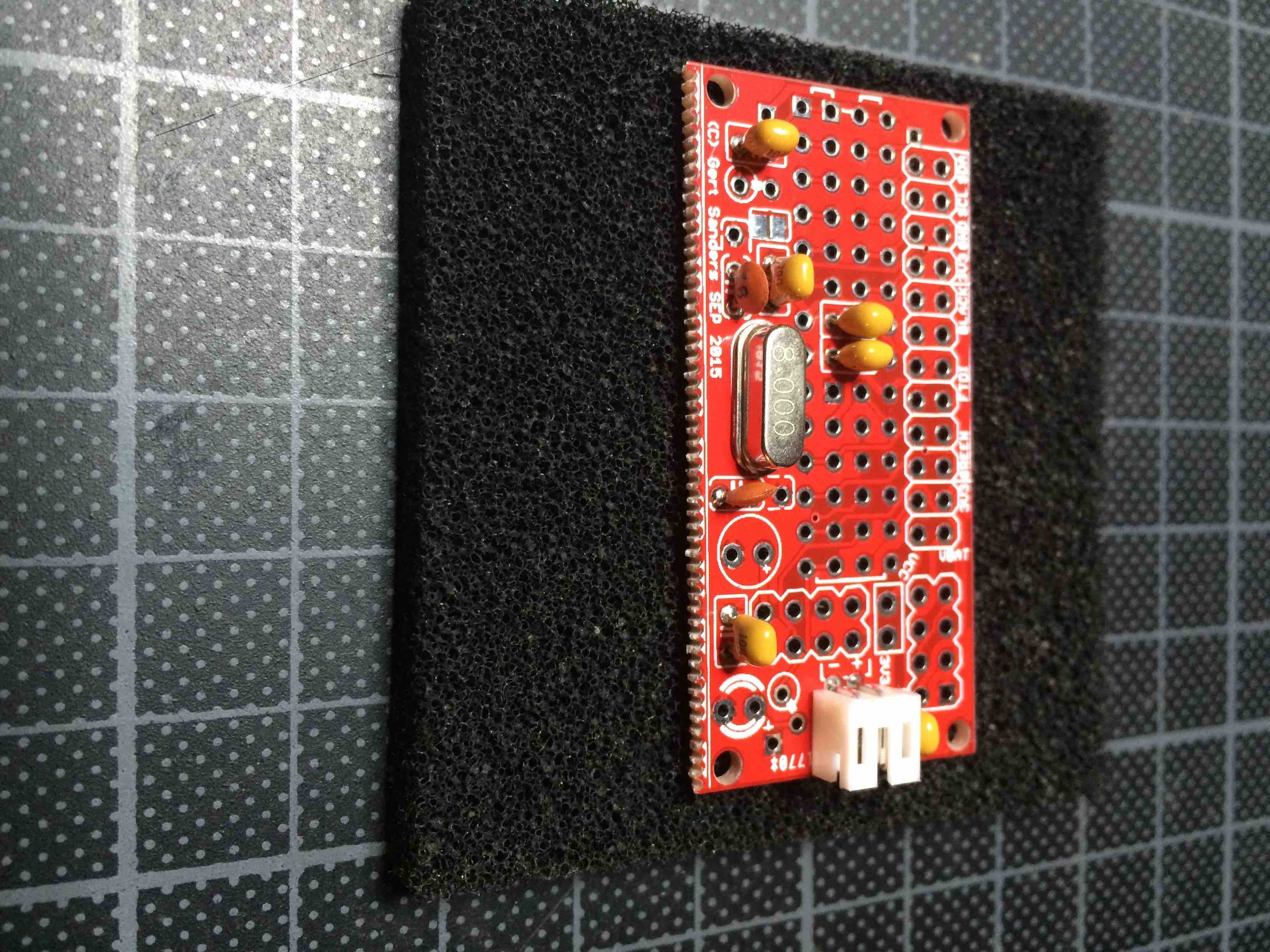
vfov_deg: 48.2
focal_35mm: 29
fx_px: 1064
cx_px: 635
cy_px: 476
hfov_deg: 61.7
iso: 250
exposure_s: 1/33
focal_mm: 4.15
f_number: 2.2
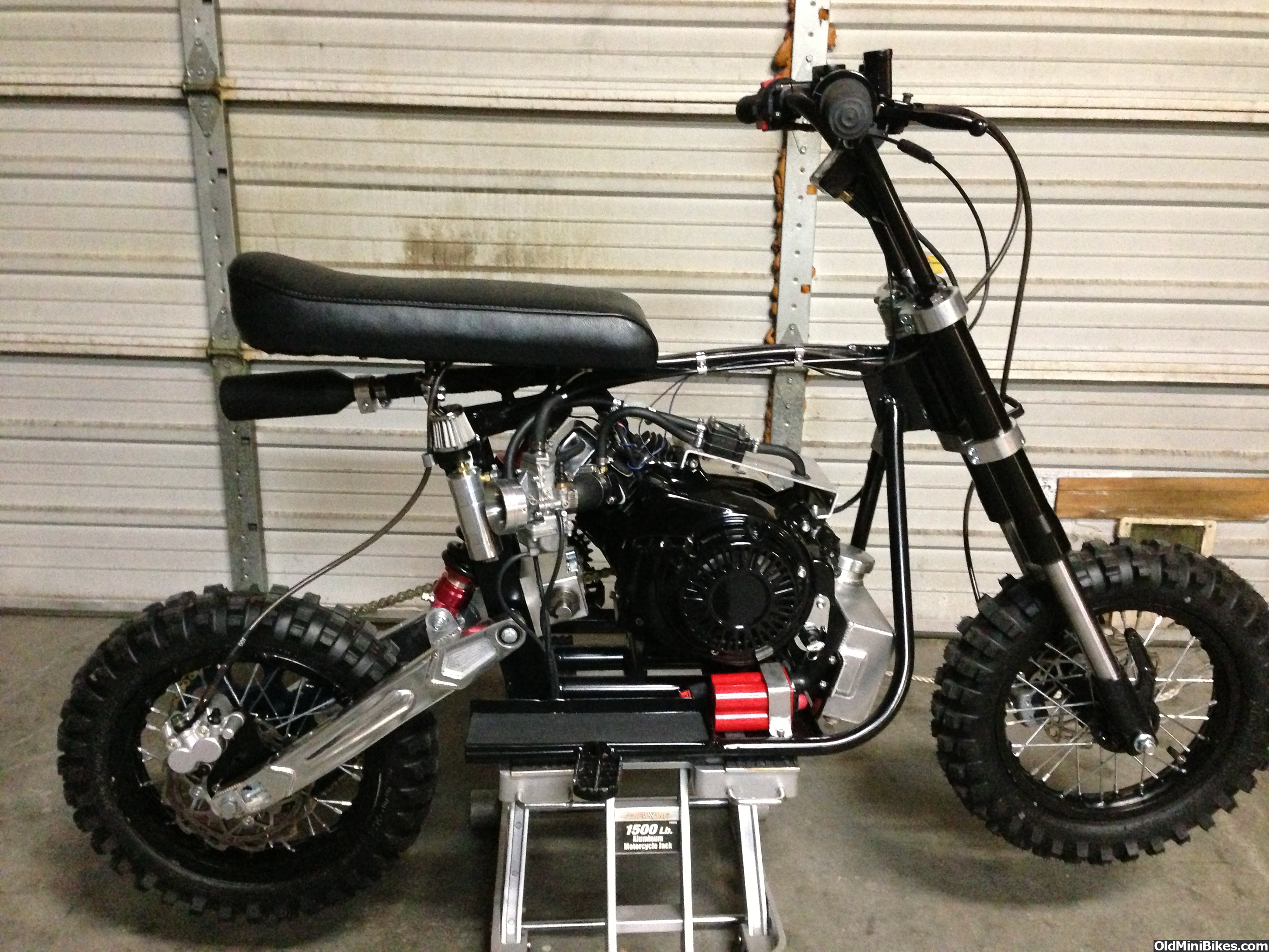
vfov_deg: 42.9
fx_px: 1210
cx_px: 634
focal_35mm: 33
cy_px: 476
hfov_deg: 55.4
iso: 800
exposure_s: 1/15
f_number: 2.4
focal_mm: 4.13
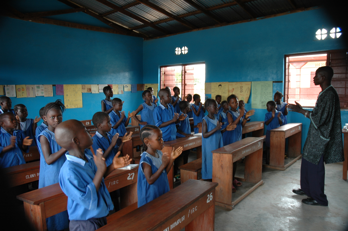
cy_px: 116
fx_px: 261
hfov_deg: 67.4
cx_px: 174
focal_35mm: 27
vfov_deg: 47.8
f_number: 4
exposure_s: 1/60
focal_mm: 18
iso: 200
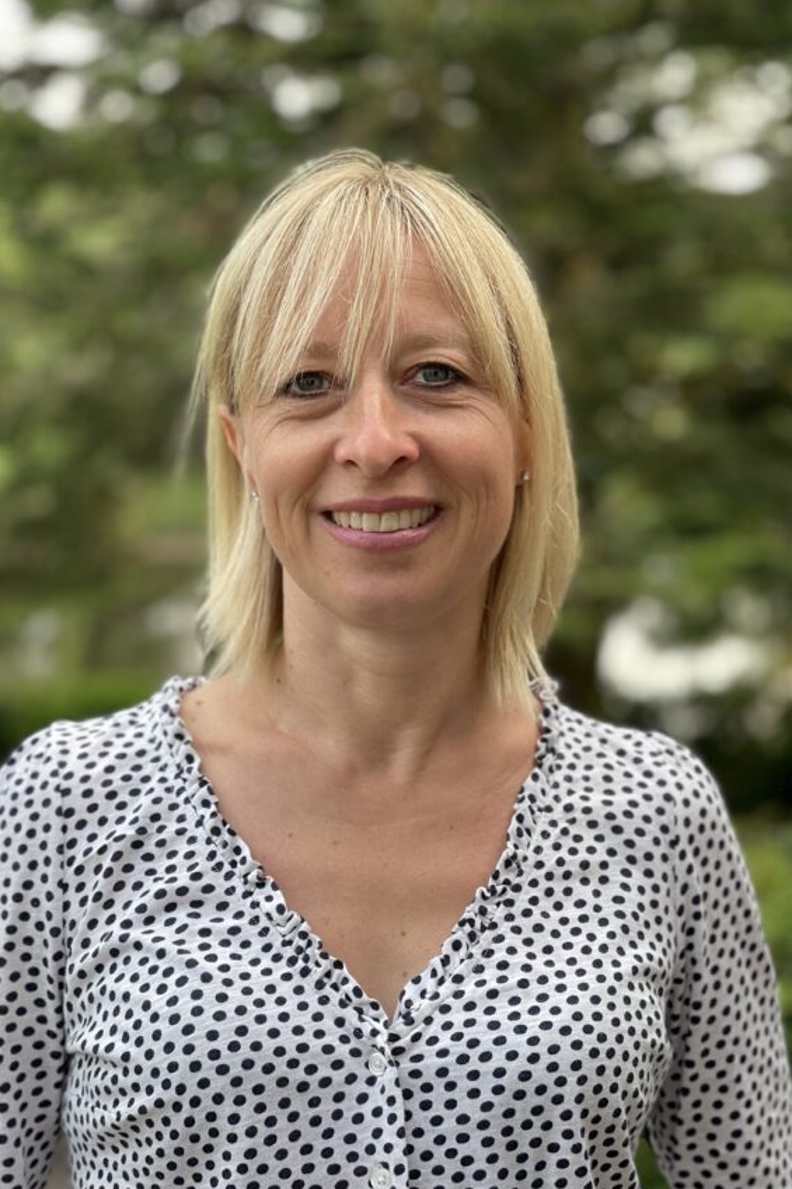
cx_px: 369
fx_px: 2212
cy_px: 597
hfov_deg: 20.3
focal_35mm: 67
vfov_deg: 30.1
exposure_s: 1/121
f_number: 2.2
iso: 40
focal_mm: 7.5
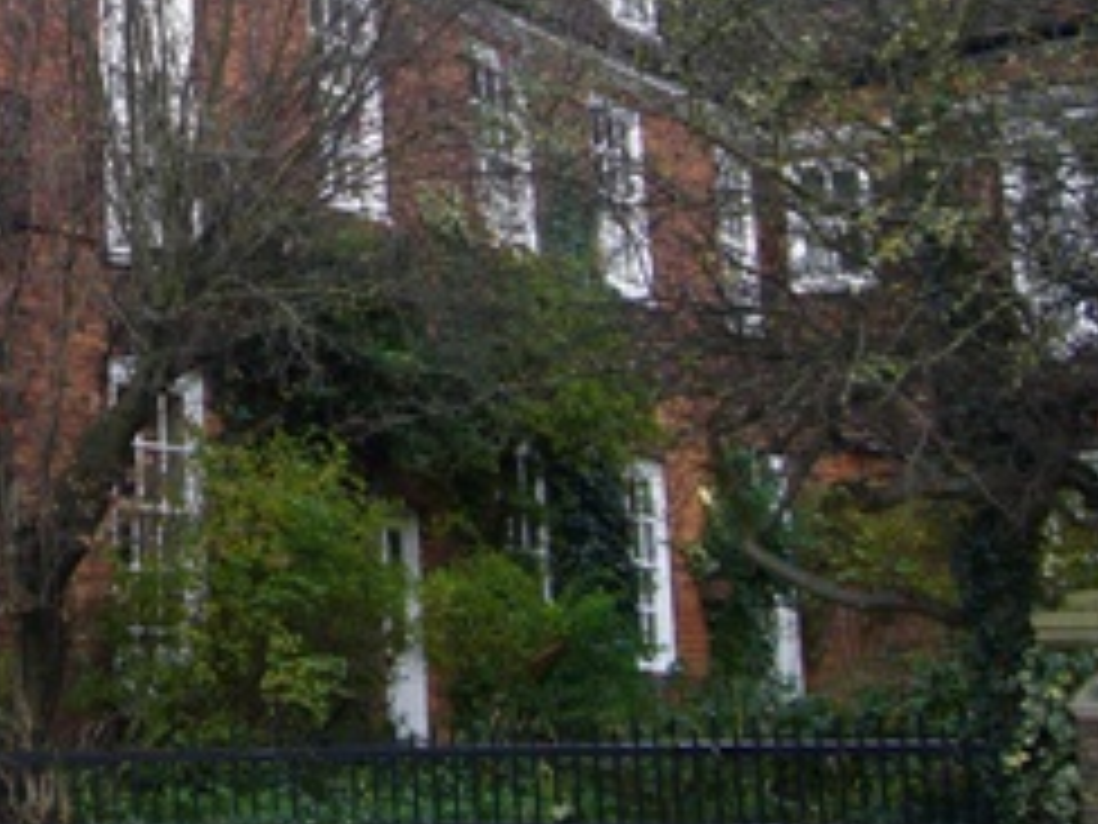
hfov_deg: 21.8
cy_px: 77
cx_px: -166
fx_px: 2664
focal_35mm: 84
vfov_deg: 17.3
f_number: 2.9
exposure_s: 1/160
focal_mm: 5.2
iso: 80
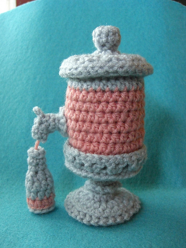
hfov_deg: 36.8
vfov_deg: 47.9
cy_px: 125
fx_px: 279
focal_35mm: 39
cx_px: 91
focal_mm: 7.9
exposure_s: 1/100
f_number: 2.8
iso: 800
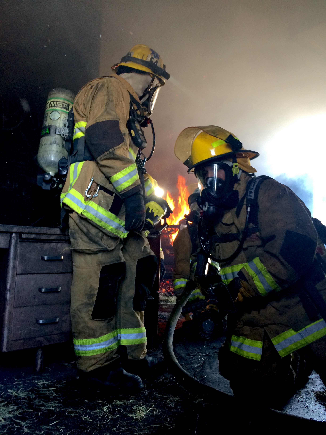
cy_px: 218
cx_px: 163
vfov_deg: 61.7
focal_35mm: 29
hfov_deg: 48.2
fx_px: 364
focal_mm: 4.15
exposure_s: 1/30
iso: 100
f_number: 2.2
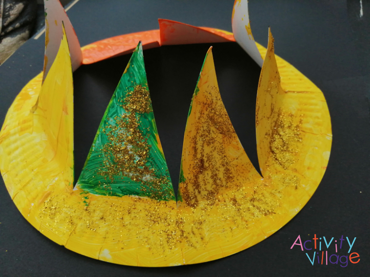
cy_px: 138
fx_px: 278
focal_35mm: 26
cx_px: 185
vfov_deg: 53.1
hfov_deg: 67.3
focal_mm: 3.5
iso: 50
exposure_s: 1/102
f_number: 1.8
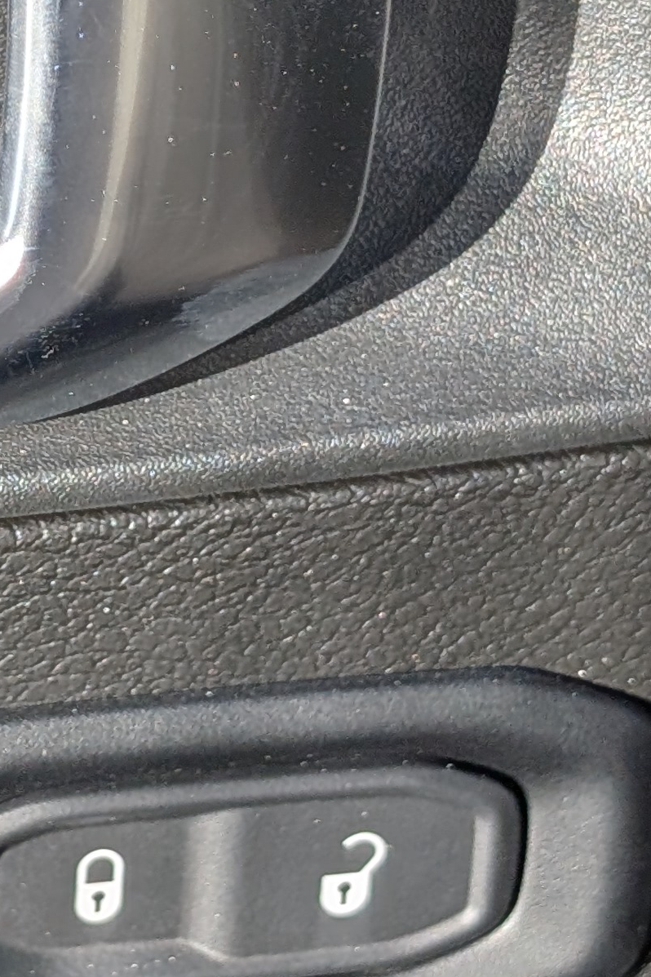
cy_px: 295
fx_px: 4719
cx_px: -192
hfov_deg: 7.8
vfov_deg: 11.8
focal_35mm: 174
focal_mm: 6.9
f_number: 1.68
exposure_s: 1/307
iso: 24
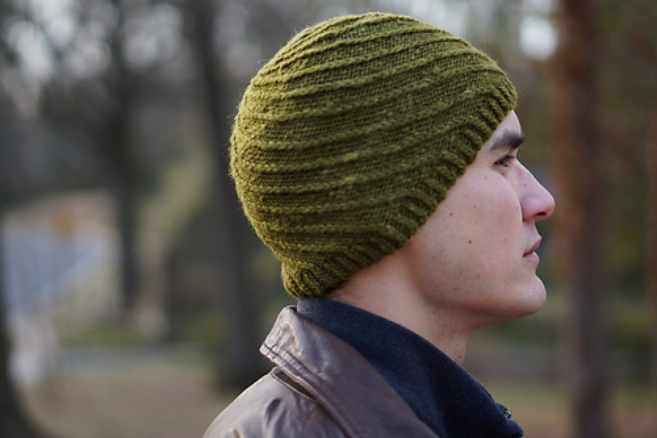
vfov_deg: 18.2
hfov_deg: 27.0
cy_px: 219
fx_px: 1368
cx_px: 328
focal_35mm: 75
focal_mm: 50
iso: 200
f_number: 1.8
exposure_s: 1/1000
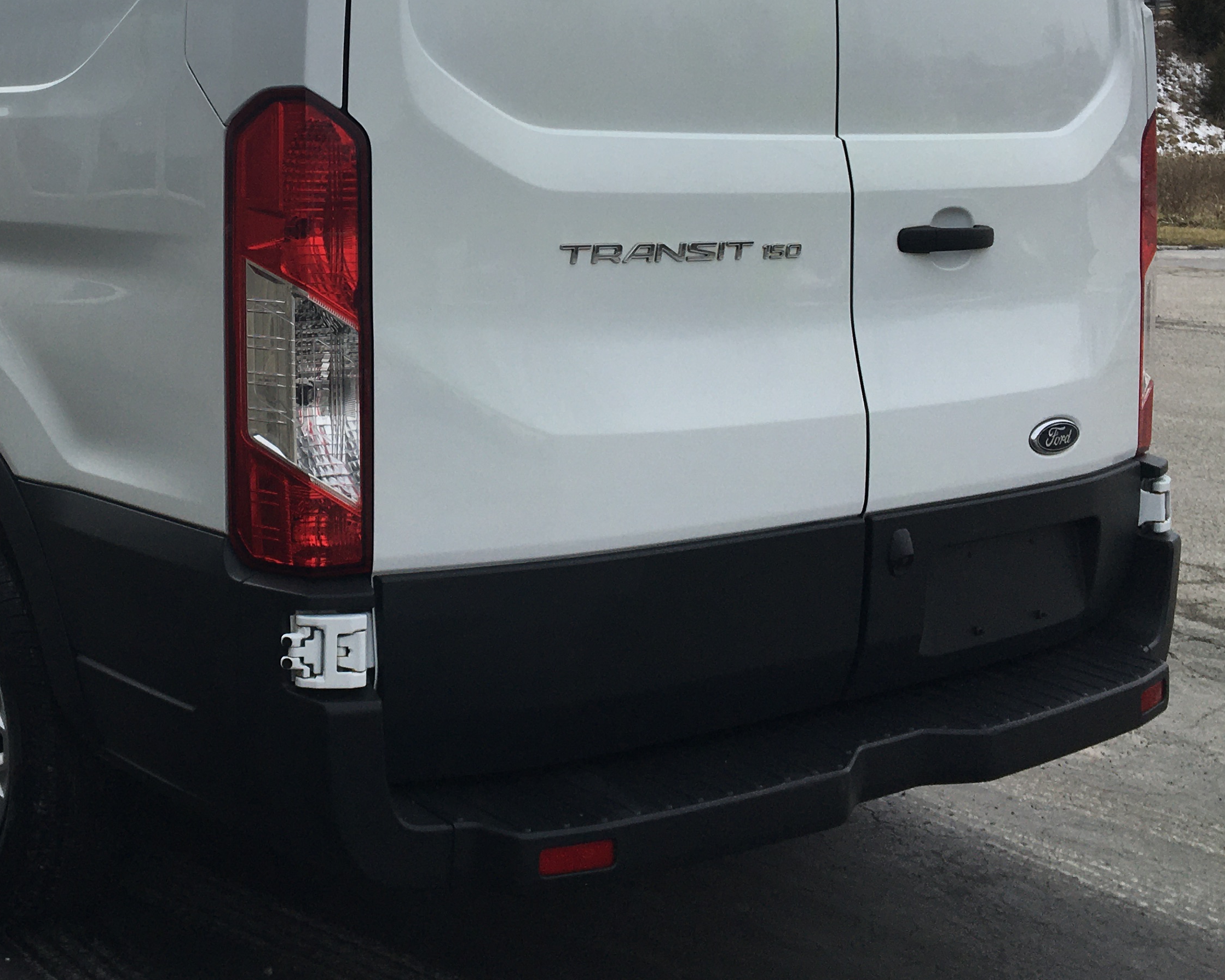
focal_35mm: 51
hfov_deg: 35.8
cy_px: 237
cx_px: 297
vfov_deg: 29.2
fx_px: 1849
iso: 25
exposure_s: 1/1789
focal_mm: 4.15
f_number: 2.2
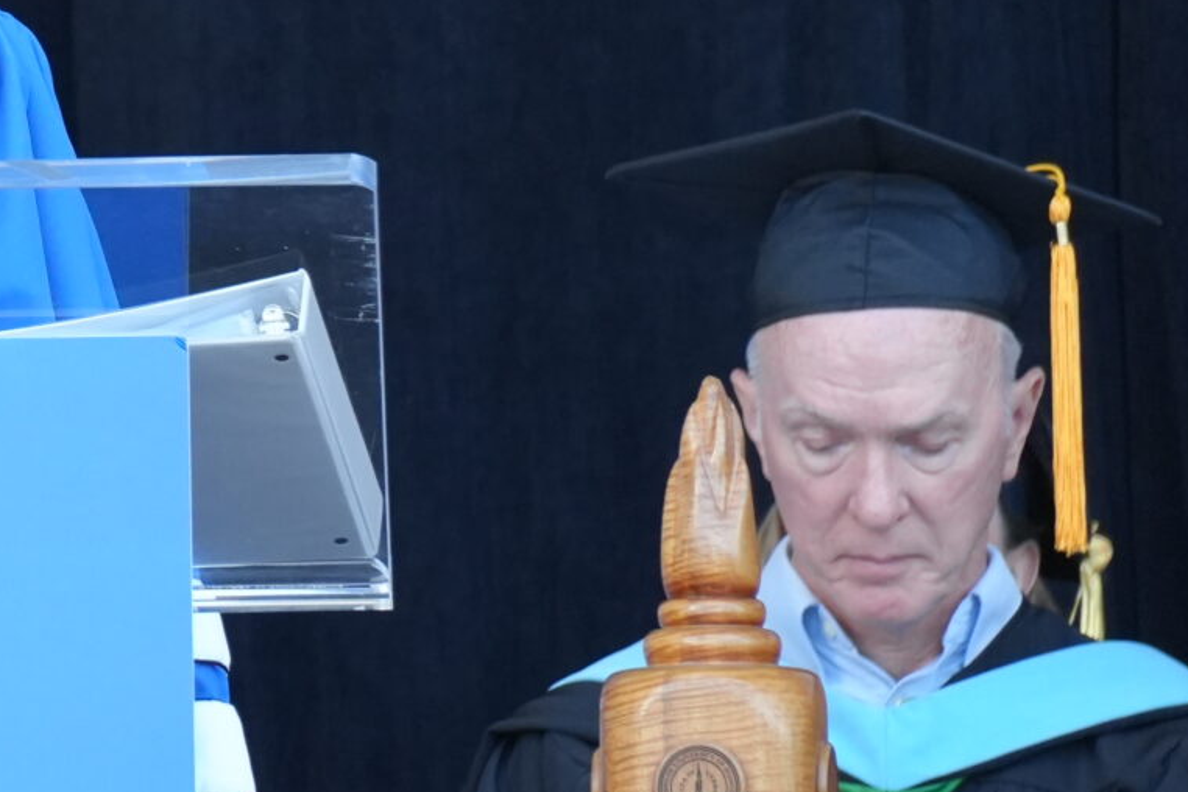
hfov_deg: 2.0
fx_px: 34845
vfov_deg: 1.3
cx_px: -385
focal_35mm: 1056
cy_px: 208
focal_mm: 262
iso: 1600
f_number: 6.3
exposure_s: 1/400
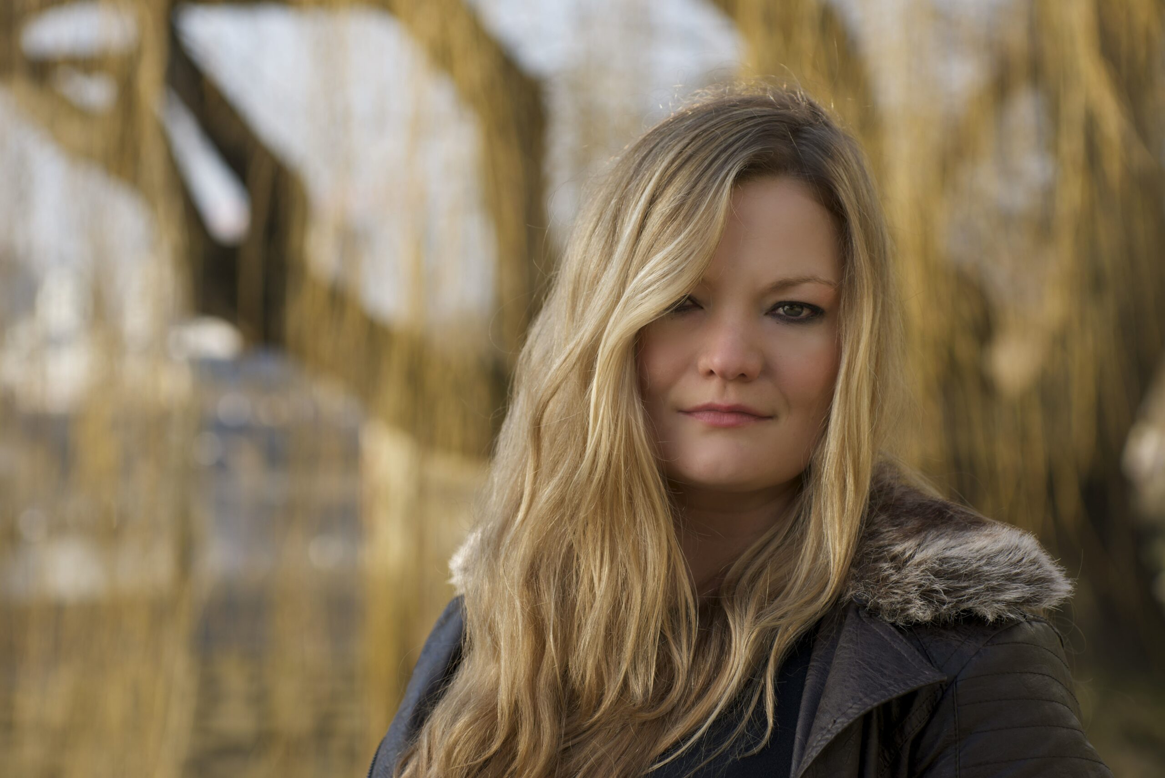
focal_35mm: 105
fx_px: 3399
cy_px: 389
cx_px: 582
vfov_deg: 13.1
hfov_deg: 19.4
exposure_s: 1/400
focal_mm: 105
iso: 160
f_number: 5.6
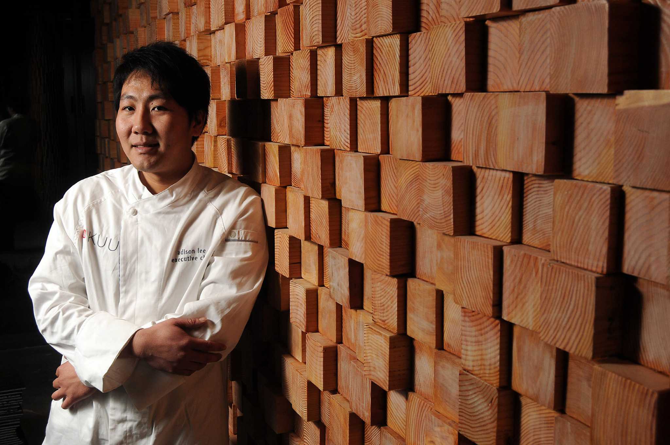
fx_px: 836
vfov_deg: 29.8
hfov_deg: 43.7
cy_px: 222
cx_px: 335
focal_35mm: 45
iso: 400
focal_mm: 30
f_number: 7.1
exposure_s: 1/250
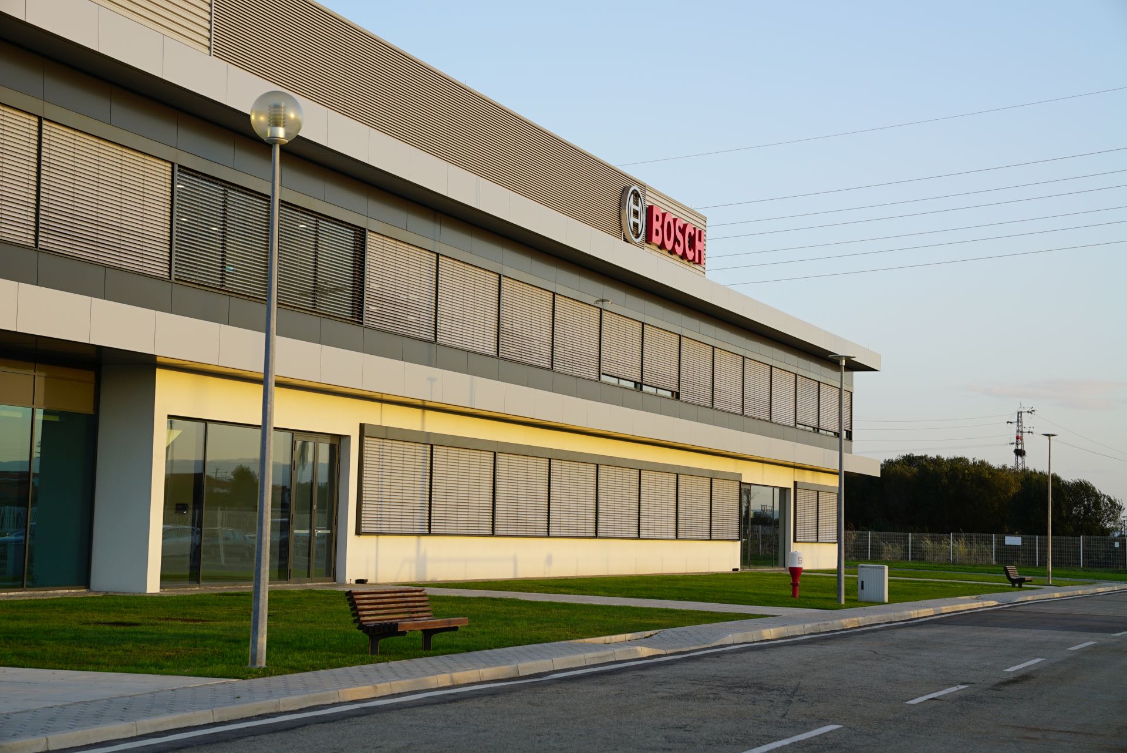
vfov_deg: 20.9
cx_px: 564
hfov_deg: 30.9
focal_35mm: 65
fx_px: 2036
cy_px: 376
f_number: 5.6
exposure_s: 1/100
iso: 100
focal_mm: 65
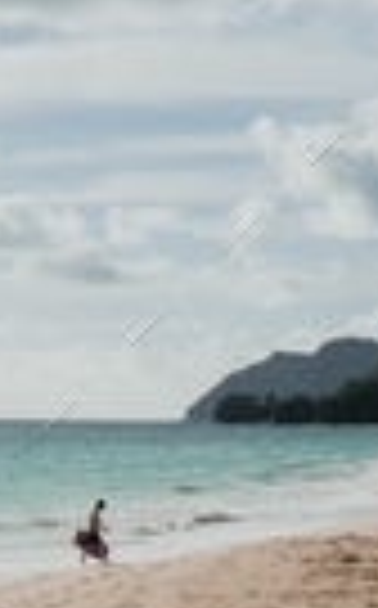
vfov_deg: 16.5
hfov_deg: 10.3
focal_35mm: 125
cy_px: 86
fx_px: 2067
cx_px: -99
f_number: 2
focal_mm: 28
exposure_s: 1/8000
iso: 100
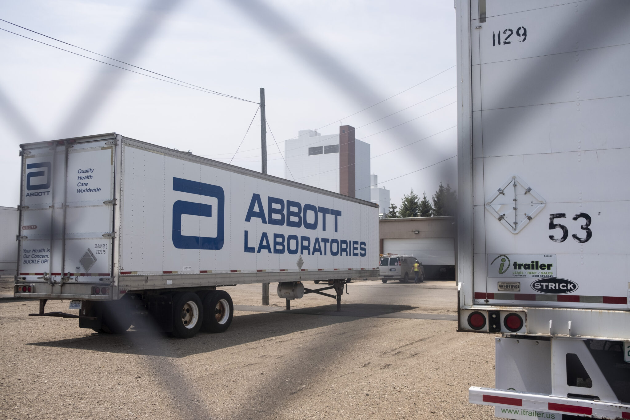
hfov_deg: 54.4
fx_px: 612
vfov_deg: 37.8
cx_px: 315
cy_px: 210
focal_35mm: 35
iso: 250
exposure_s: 1/2500
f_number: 4
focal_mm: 23
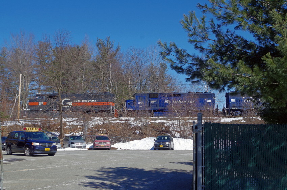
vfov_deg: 29.1
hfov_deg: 42.8
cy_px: 95
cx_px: 144
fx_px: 366
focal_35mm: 46
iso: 200
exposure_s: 1/1000
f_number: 5.6
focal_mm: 30.63
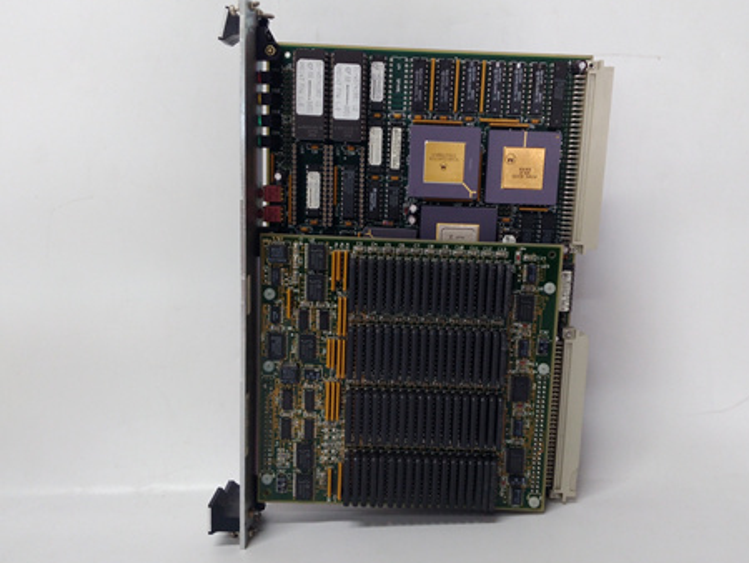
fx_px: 649
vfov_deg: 46.8
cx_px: 403
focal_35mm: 30
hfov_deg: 59.9
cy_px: 274
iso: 167
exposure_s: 1/33
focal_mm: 3.79
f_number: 2
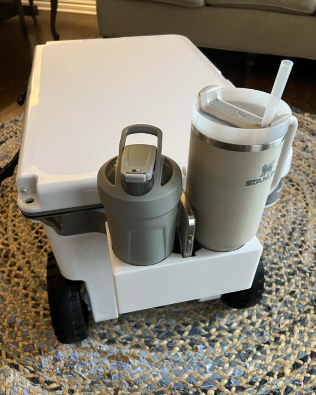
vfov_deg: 62.2
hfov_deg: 51.5
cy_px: 205
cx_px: 153
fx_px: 327
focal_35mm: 28
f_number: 1.5
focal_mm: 5.7
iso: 400
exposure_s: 1/60
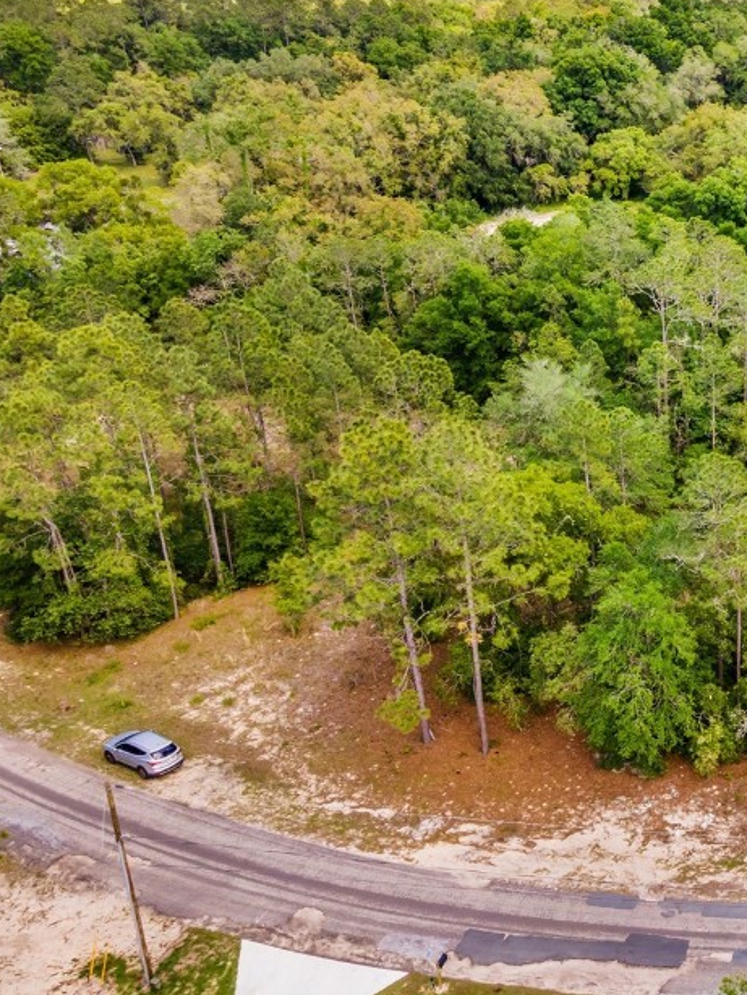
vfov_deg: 46.8
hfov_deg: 32.0
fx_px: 1150
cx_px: 812
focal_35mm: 40
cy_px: 476
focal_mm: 4.5
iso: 100
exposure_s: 1/20
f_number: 2.8
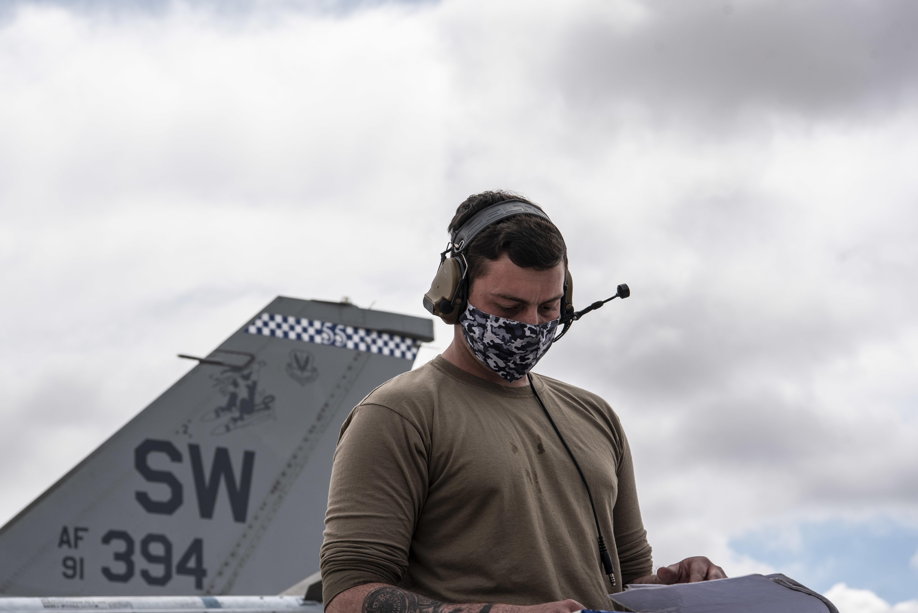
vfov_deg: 16.9
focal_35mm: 81
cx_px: 400
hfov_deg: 25.0
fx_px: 2066
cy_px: 325
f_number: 8
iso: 100
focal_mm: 70
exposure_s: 1/500
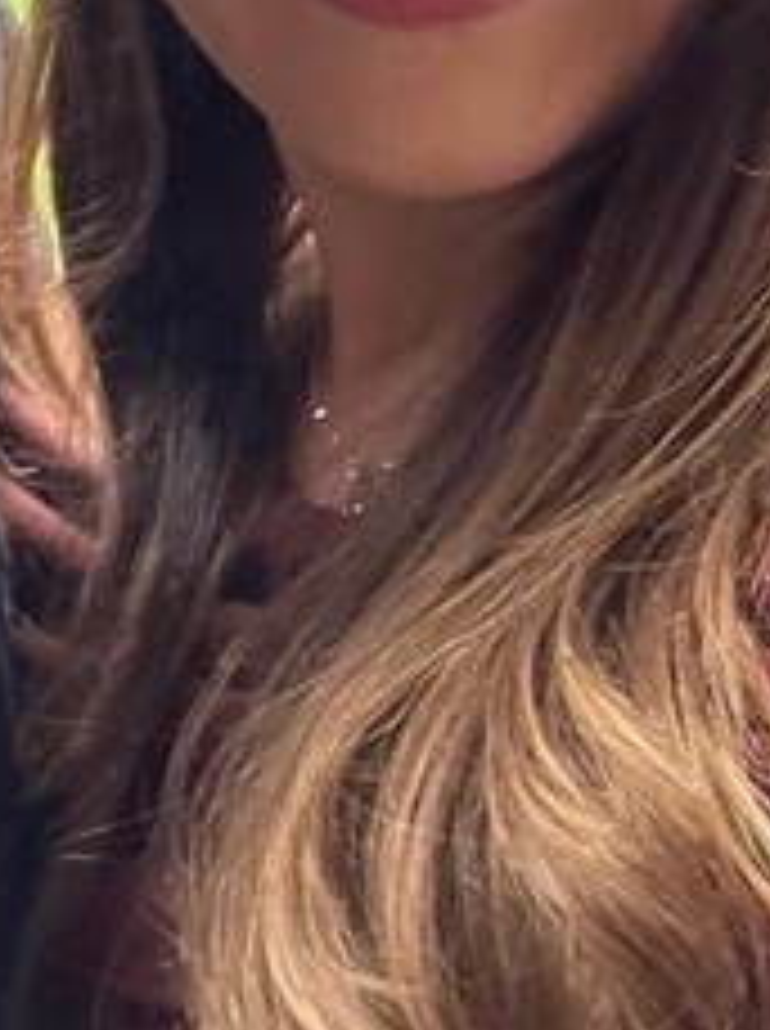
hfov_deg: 17.0
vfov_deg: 22.4
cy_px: -2
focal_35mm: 84
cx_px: -63
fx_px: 2498
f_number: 2.2
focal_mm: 2.71
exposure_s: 1/40
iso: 320
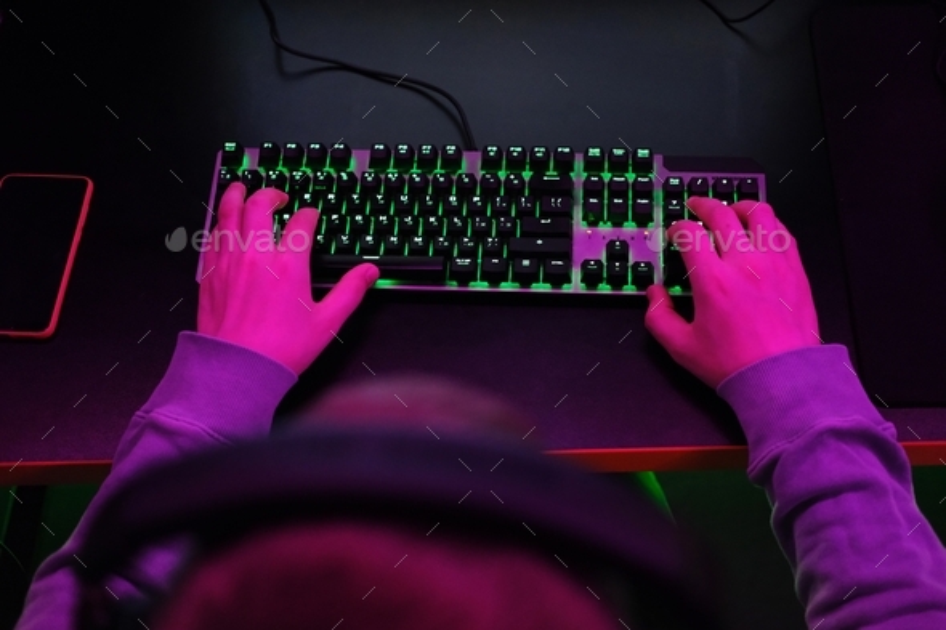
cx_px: 473
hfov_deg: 37.5
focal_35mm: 53
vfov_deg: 25.5
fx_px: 1392
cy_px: 315
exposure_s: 1/80
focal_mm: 35
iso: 3200
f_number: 2
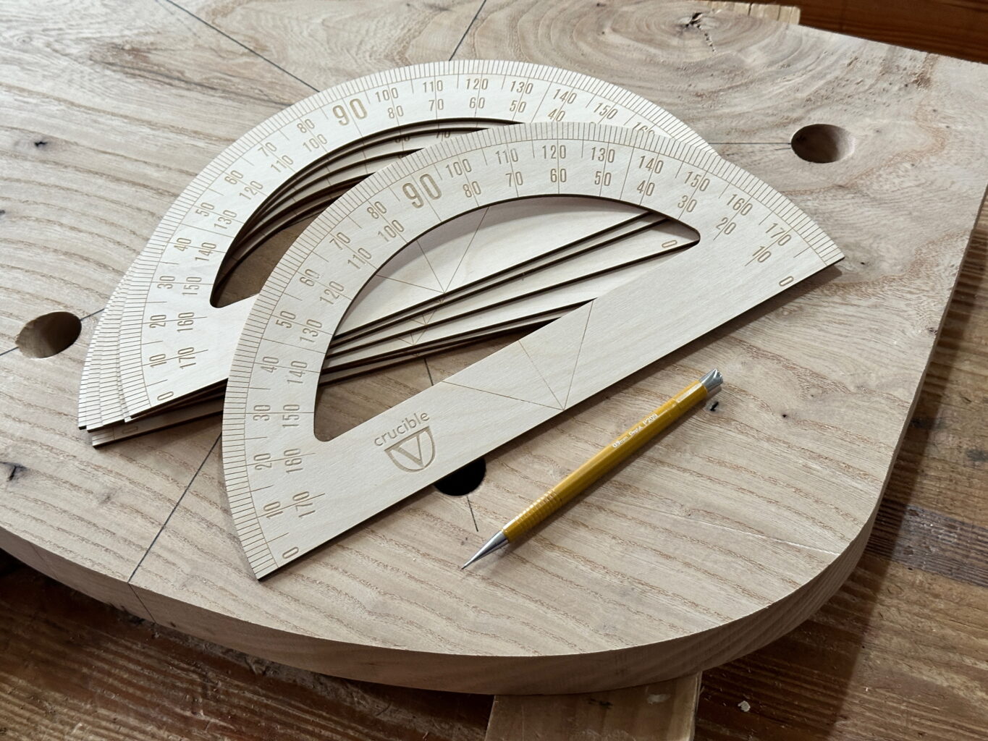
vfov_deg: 30.3
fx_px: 1370
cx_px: 494
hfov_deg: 39.7
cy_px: 370
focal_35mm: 48
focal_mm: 6.86
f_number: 1.78
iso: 250
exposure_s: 1/40
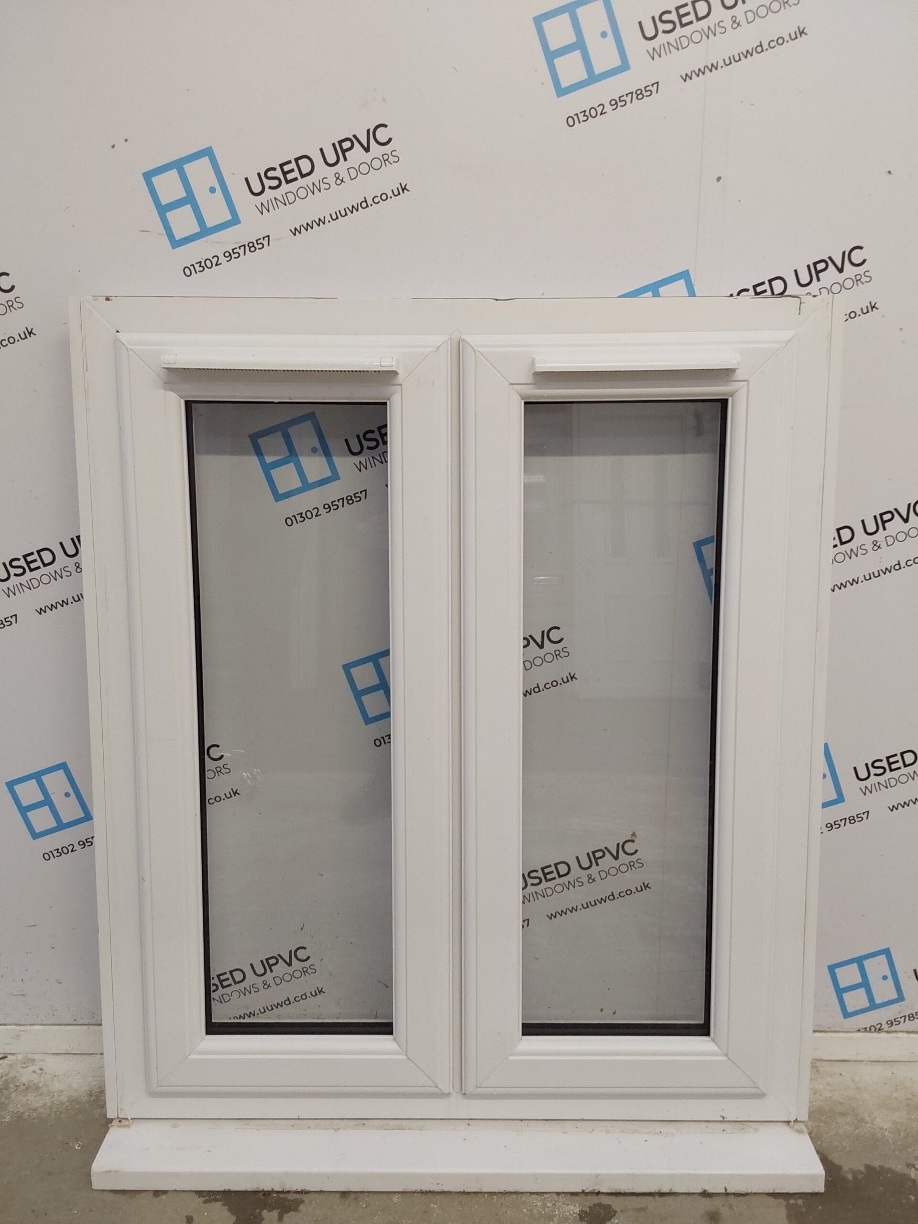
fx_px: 990
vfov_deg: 63.4
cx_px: 459
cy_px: 612
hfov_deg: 49.7
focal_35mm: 28
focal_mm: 2.91
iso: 64
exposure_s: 1/50
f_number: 1.9
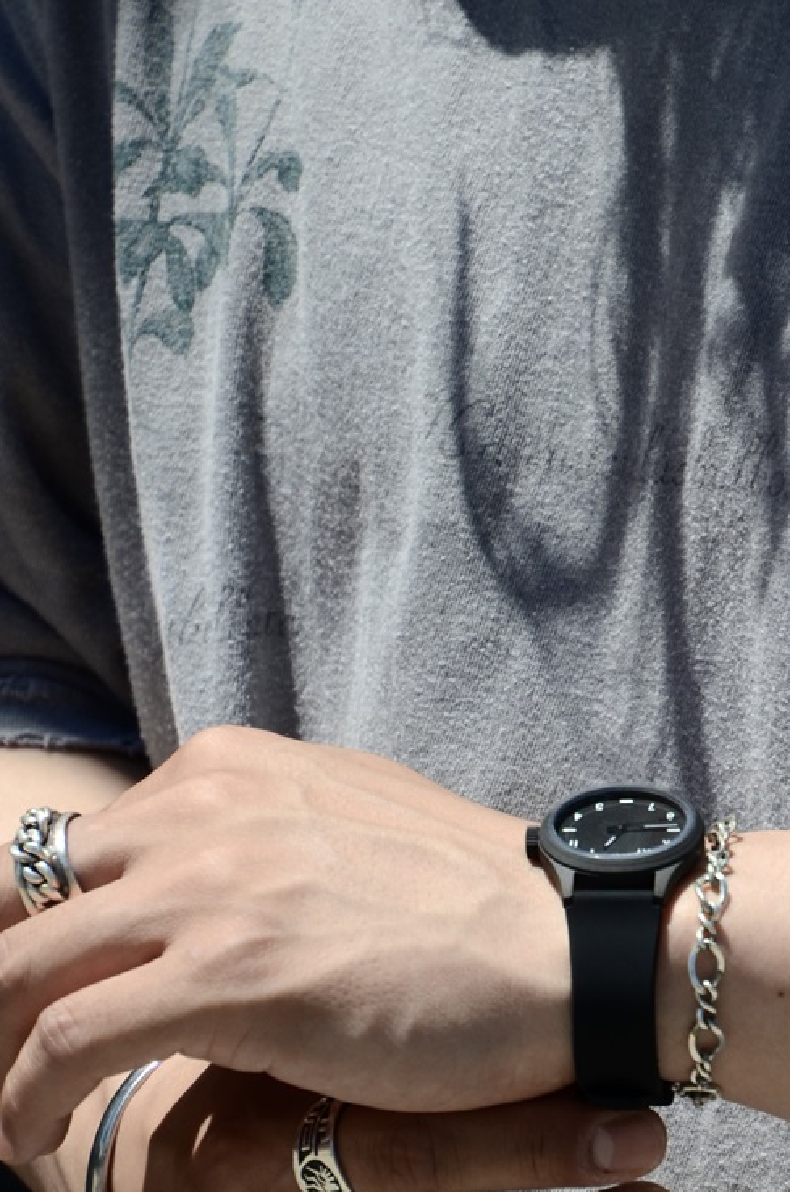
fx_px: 17751
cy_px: 881
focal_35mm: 537
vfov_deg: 3.8
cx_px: 620
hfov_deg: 2.5
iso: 125
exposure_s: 1/800
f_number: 6
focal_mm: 175
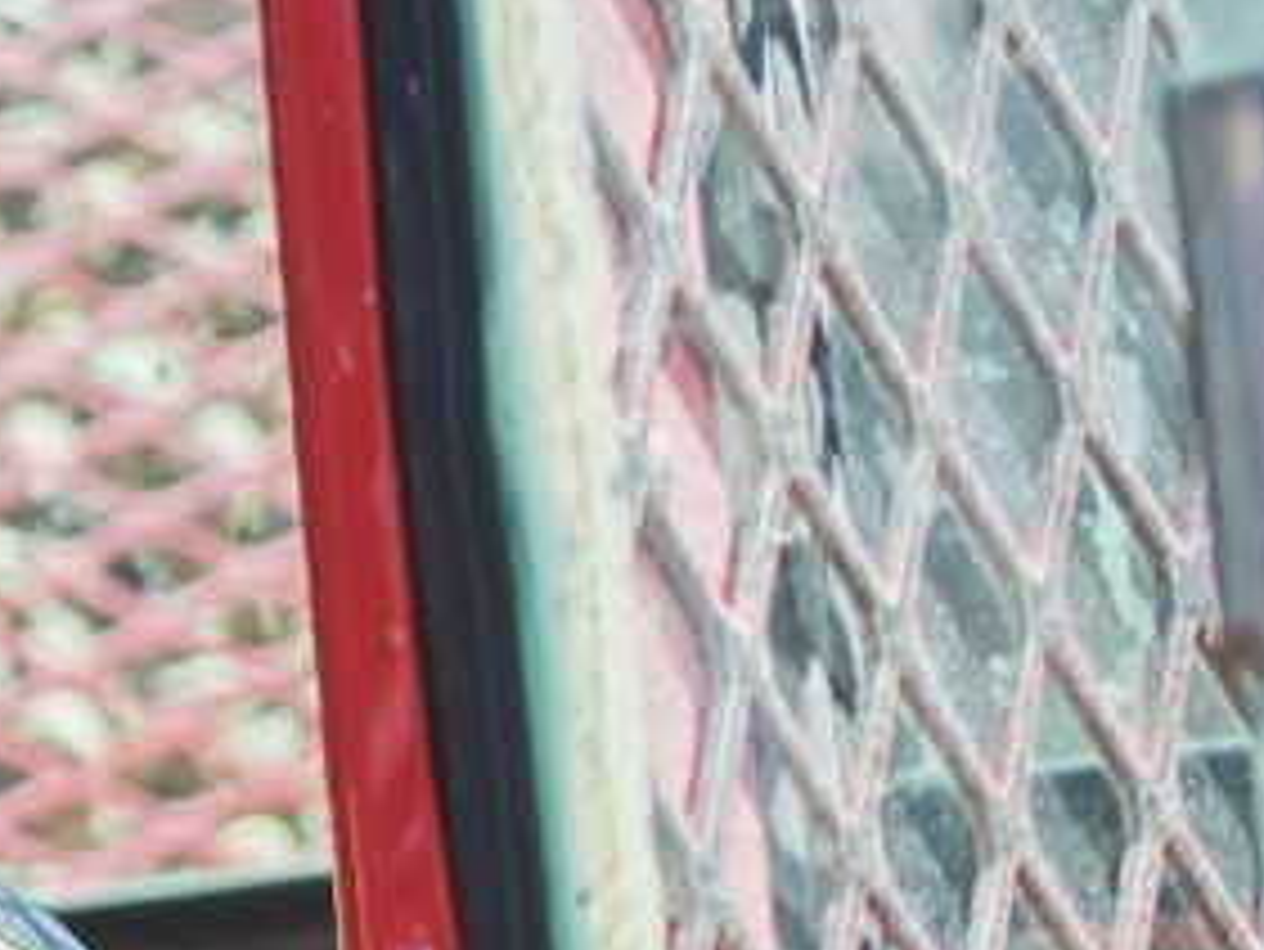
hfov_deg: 7.0
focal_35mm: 246
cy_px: 347
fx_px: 8987
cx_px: -2807
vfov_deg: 6.0
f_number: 2.8
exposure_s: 1/640
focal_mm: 45
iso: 320
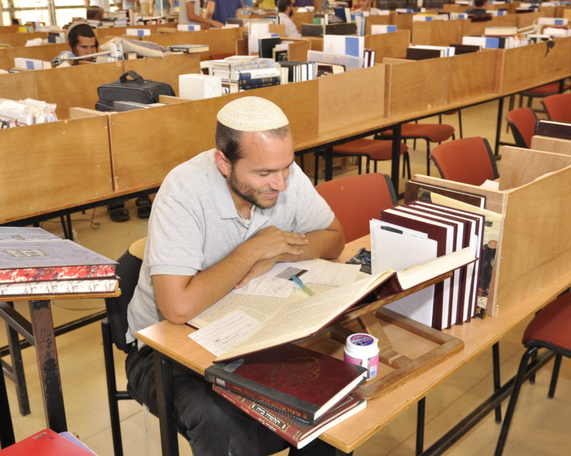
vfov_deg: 36.5
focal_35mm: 41
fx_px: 693
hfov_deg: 44.8
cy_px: 229
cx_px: 278
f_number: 4.5
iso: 640
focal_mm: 24
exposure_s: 1/200
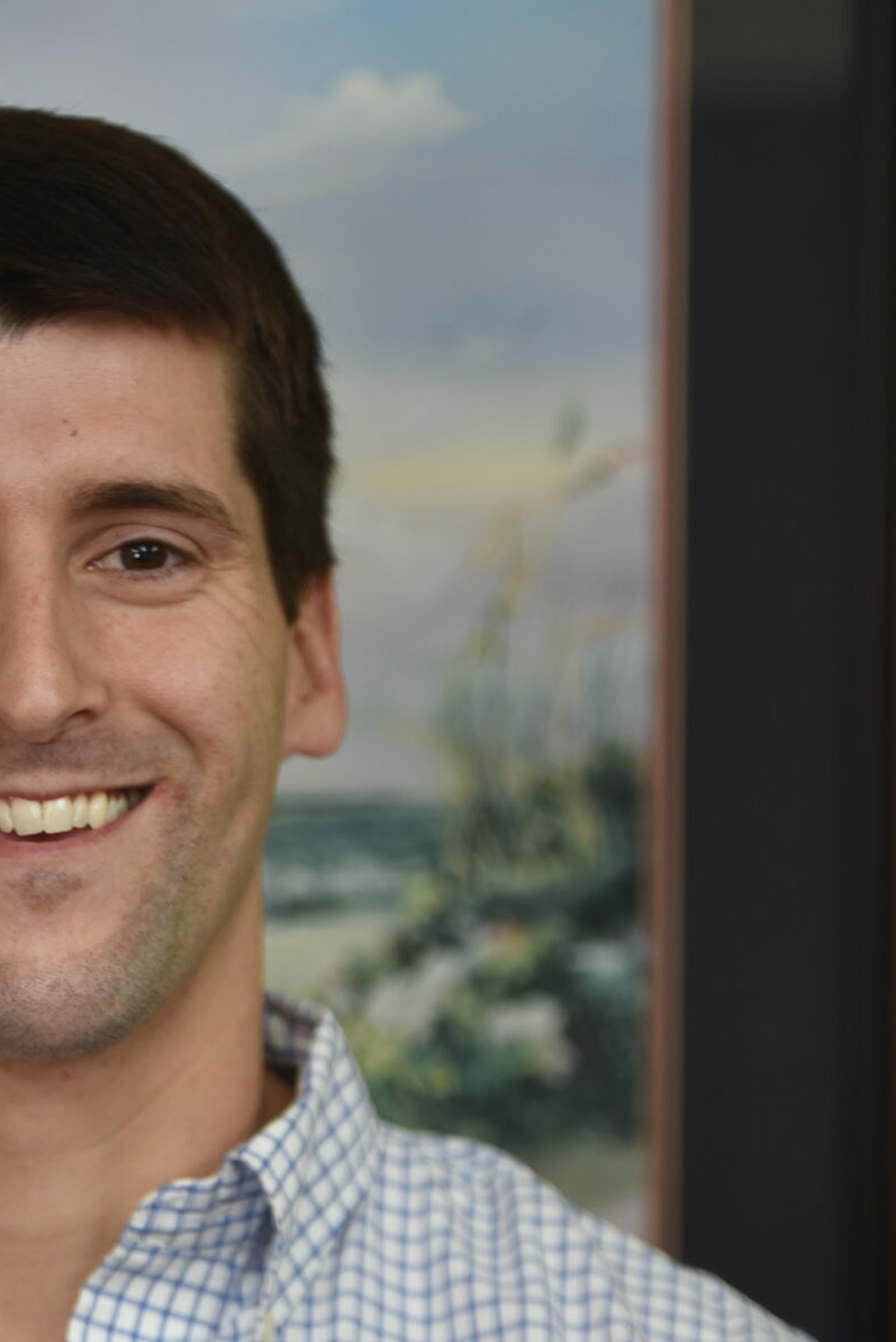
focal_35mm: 268
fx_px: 9996
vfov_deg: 7.7
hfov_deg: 5.1
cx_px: 29
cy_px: 1114
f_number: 2.8
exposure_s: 1/60
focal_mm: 125
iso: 400
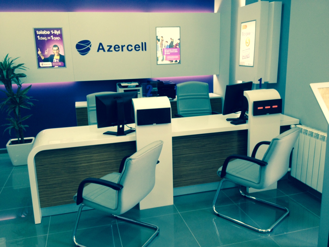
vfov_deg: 40.7
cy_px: 124
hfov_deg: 52.6
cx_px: 164
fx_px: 333
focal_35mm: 35
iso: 50
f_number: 2.4
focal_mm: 4.28
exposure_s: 1/30
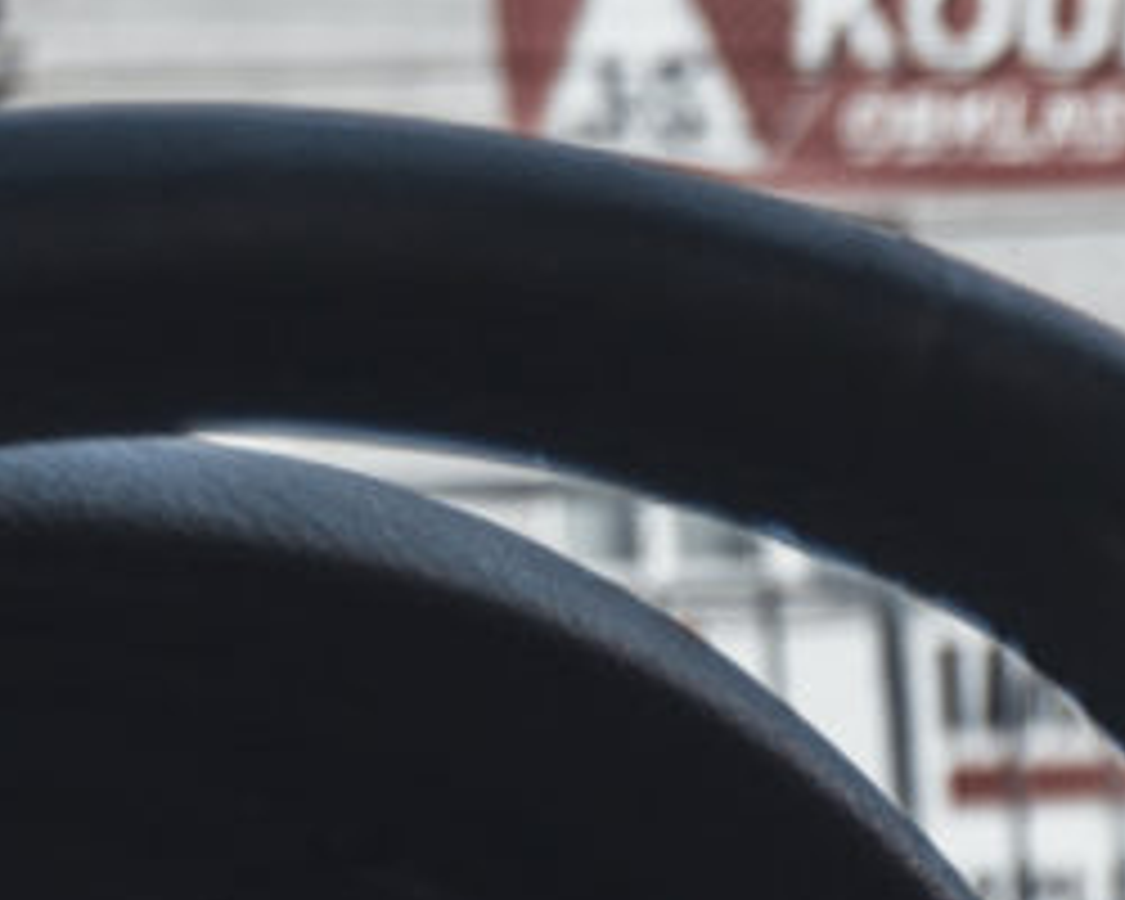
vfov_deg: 5.4
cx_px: 2826
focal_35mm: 277
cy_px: 2203
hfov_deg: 6.6
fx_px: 9223
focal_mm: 24
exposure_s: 1/250
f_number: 4.5
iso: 100
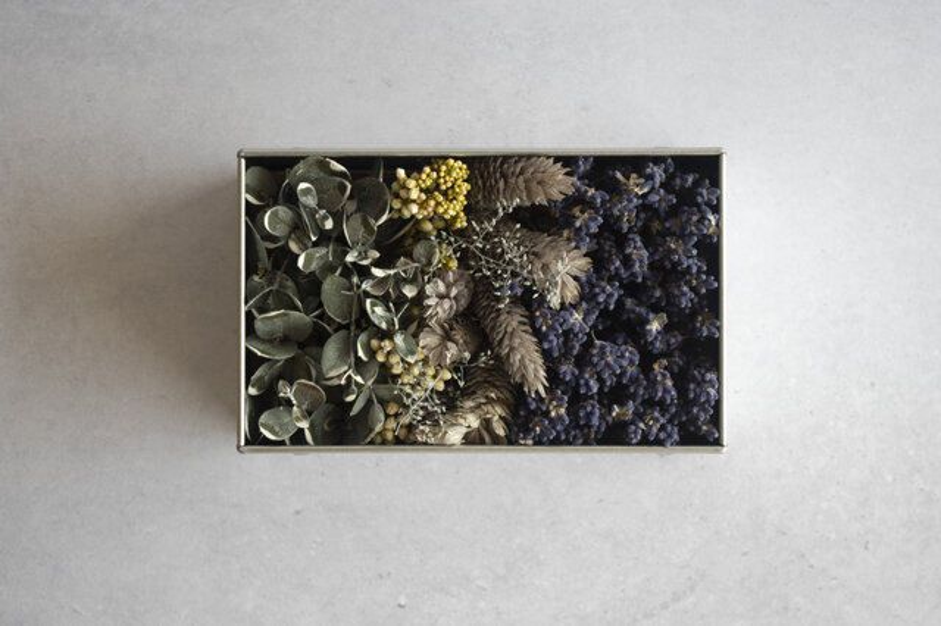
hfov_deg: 24.8
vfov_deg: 16.6
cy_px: 313
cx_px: 470
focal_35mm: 82
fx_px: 2142
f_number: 5.6
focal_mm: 55
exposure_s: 1/50
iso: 200
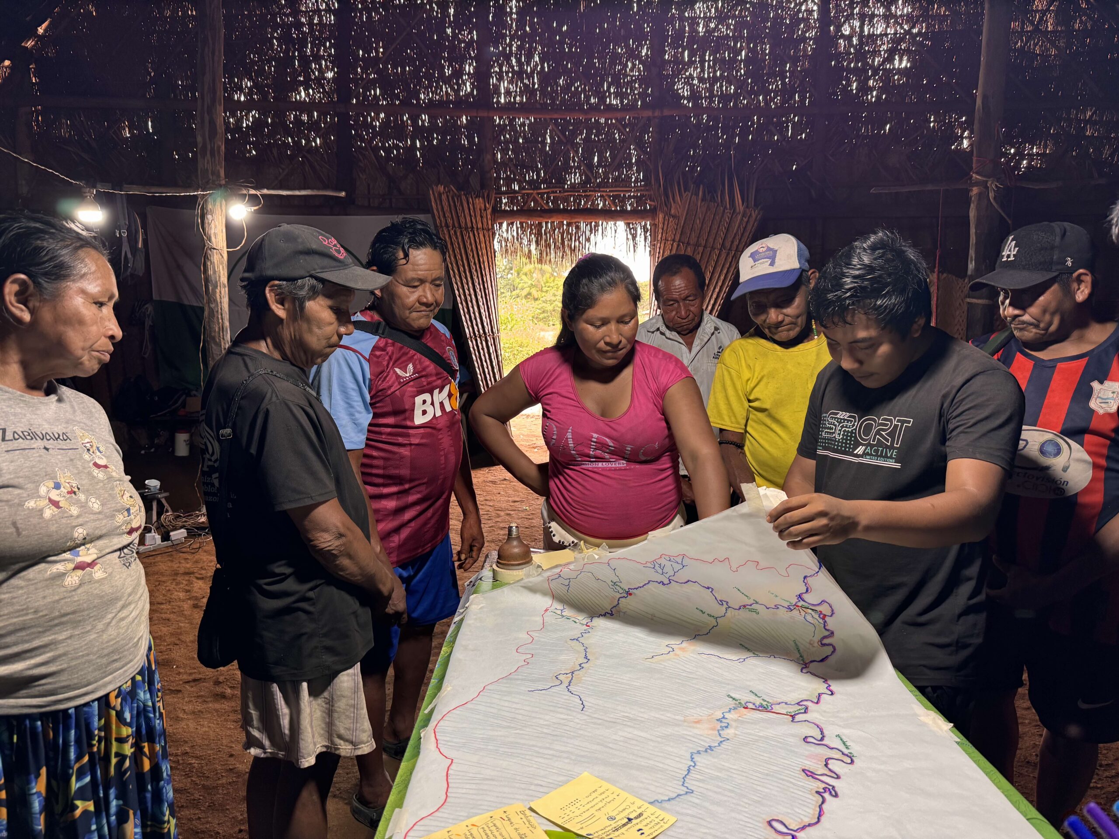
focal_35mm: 24
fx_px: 776
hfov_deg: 71.6
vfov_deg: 56.8
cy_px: 420
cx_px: 560
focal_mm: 6.76
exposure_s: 1/57
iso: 160
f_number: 1.78
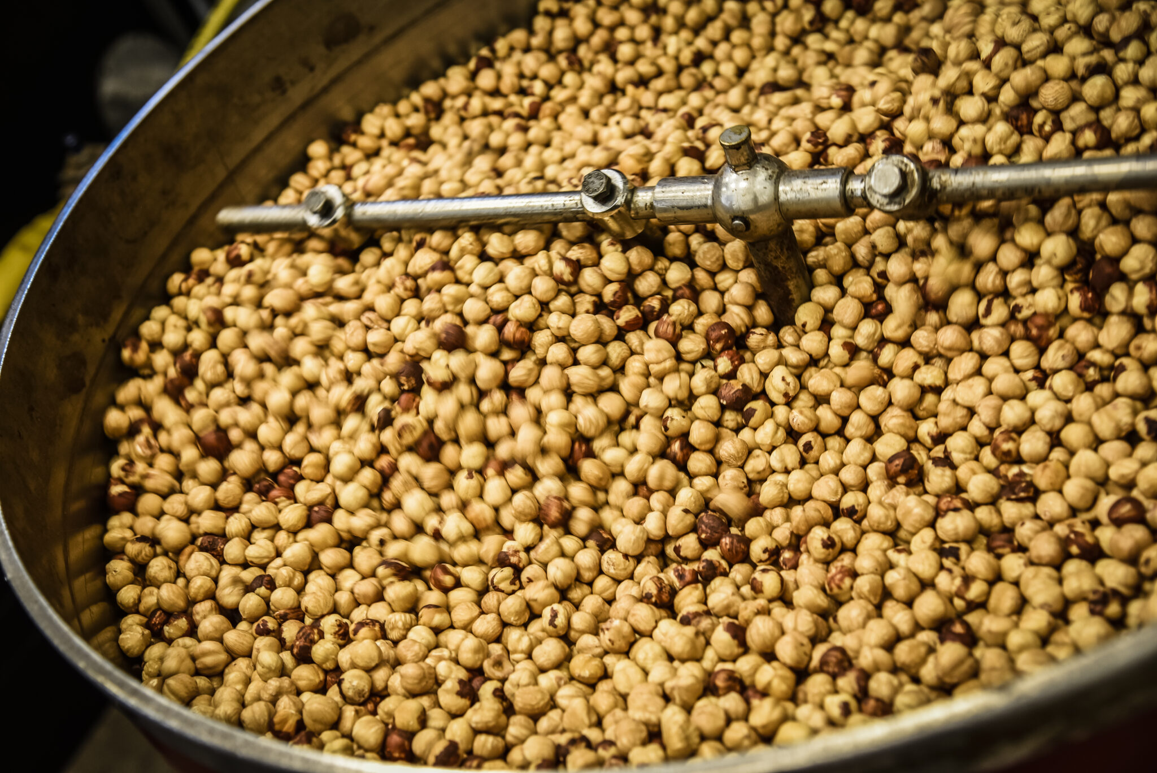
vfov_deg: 24.6
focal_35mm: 55
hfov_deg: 36.2
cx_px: 578
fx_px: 1768
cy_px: 386
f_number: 5
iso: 500
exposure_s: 1/25
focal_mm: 55
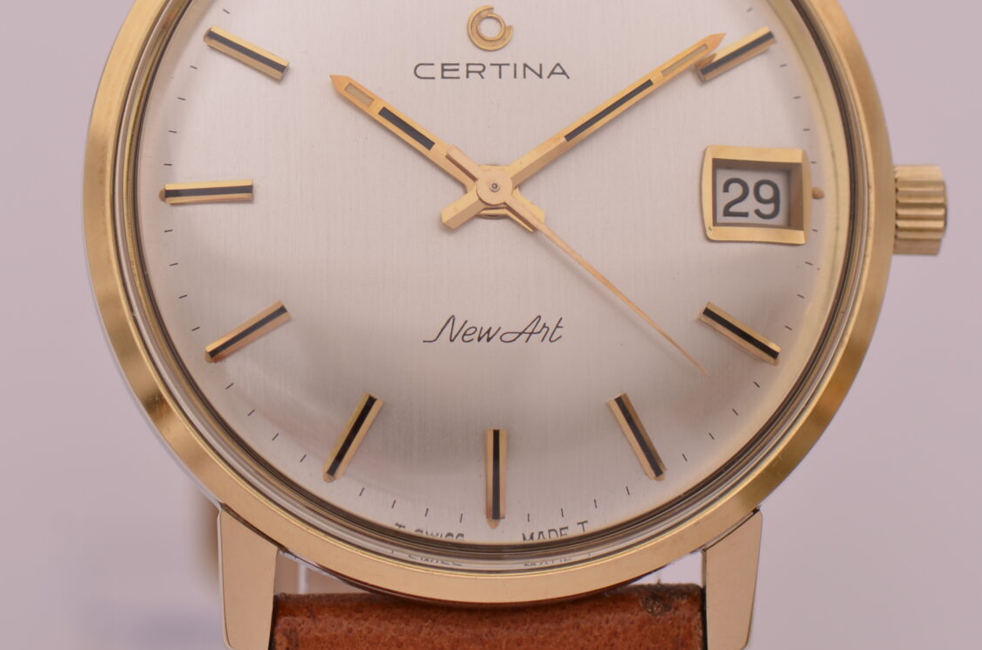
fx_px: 7809
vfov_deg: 4.8
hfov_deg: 7.2
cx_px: 509
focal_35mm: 287
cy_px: 212
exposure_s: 1/10
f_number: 8
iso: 100
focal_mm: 105
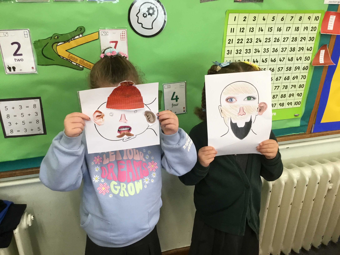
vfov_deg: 45.4
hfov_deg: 58.4
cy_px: 128
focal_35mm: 31
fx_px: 304
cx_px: 170
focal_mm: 3.3
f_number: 2.4
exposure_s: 1/33
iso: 50
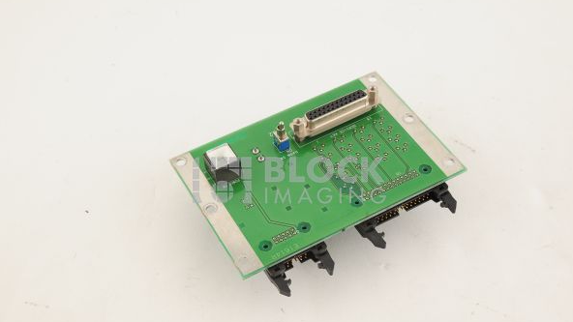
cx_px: 289
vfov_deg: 22.6
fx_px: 805
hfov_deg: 39.2
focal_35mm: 53
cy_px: 180
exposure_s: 1/125
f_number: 11
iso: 1600
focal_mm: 50
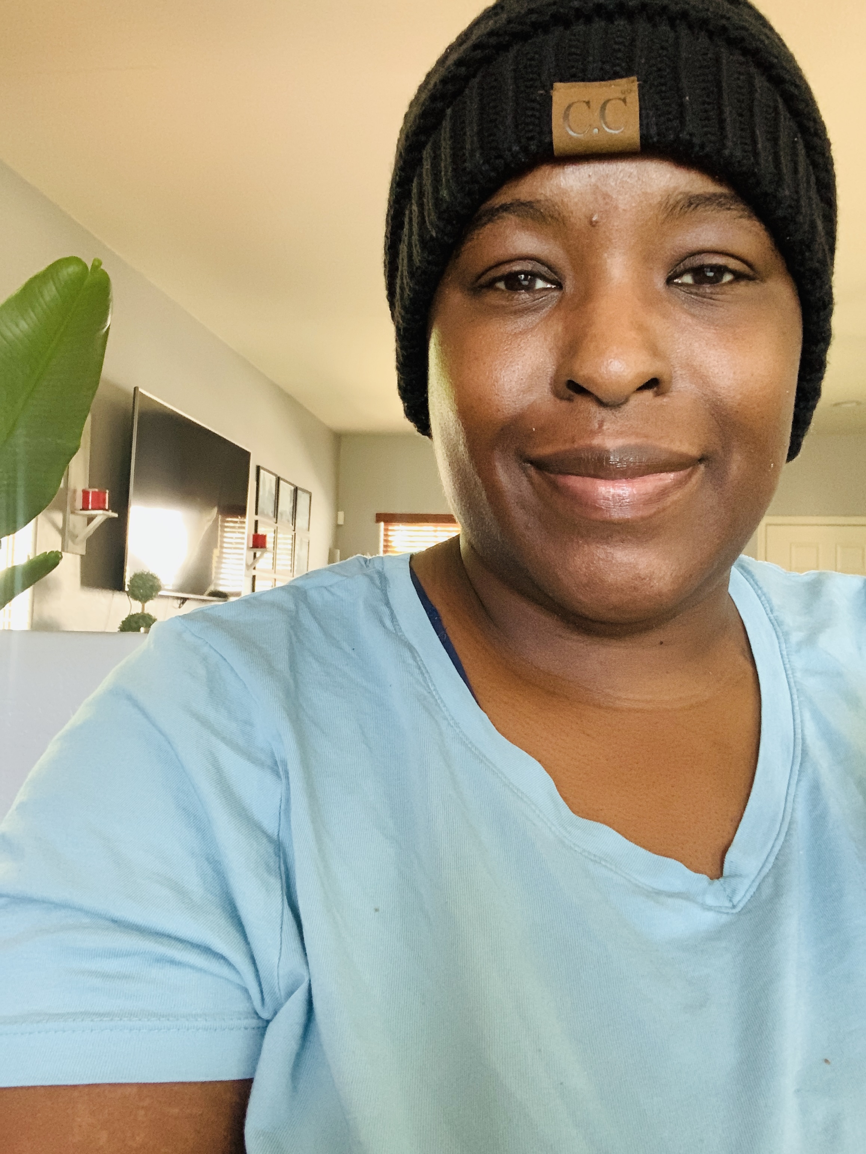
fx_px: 1067
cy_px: 577
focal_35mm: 32
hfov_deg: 44.2
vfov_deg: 56.8
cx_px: 433
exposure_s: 1/30
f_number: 2.2
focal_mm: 2.87
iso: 500
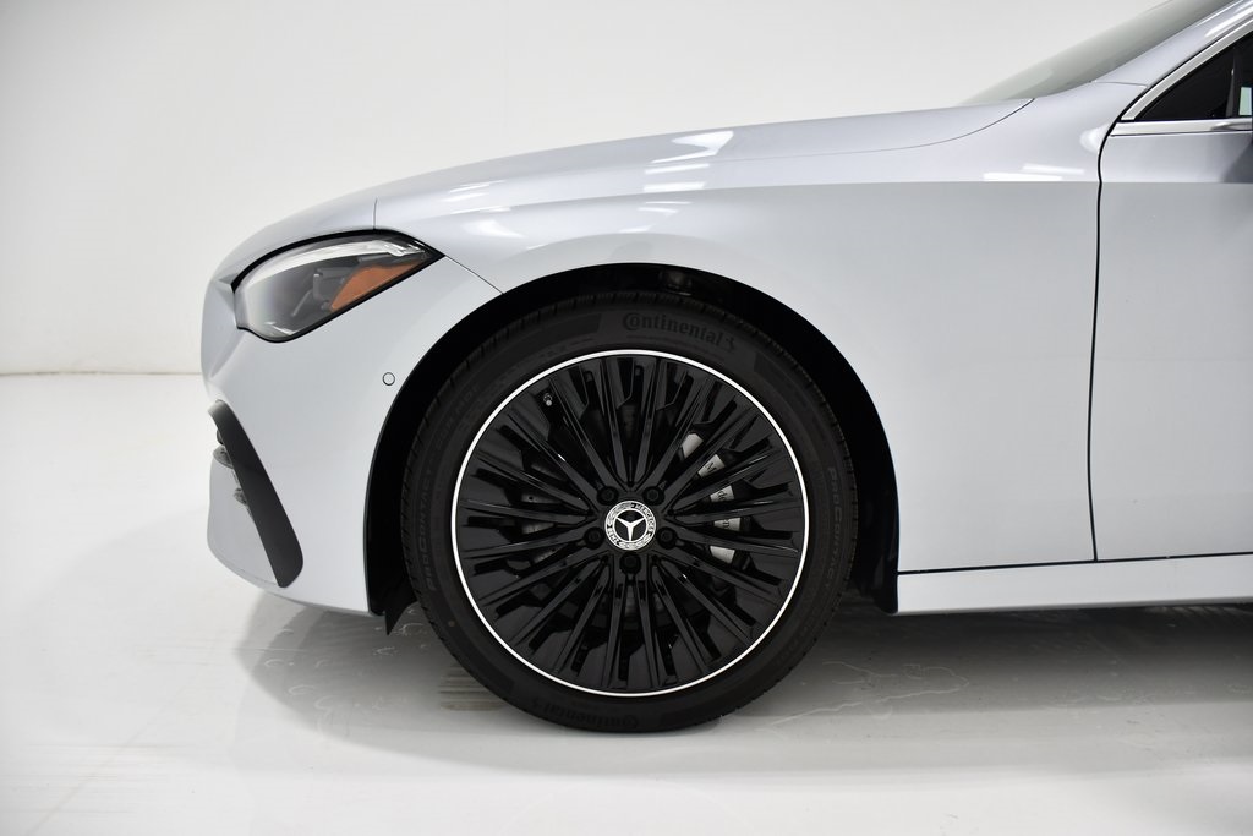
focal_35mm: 27
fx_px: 940
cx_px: 626
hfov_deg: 67.4
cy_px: 418
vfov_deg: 47.9
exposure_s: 1/125
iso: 800
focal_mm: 18
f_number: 3.5
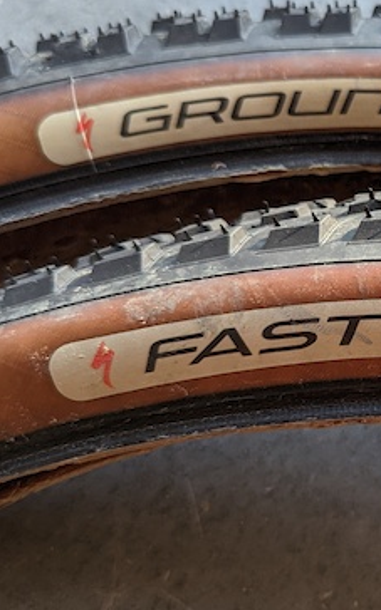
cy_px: 310
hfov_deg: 20.9
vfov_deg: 36.3
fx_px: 932
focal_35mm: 56
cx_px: 507
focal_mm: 6.81
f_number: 1.85
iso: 61
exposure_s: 1/219
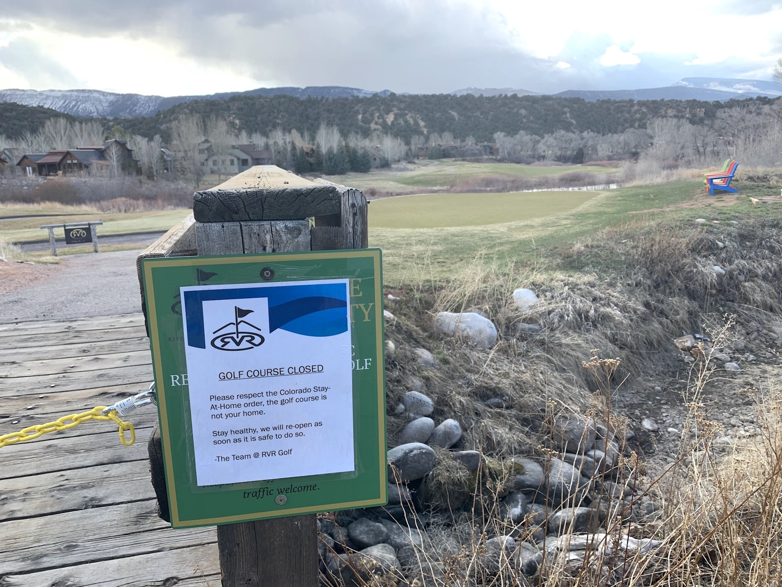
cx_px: 391
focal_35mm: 26
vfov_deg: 53.1
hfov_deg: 67.3
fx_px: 587
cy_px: 294
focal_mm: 4.25
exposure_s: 1/238
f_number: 1.8
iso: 25
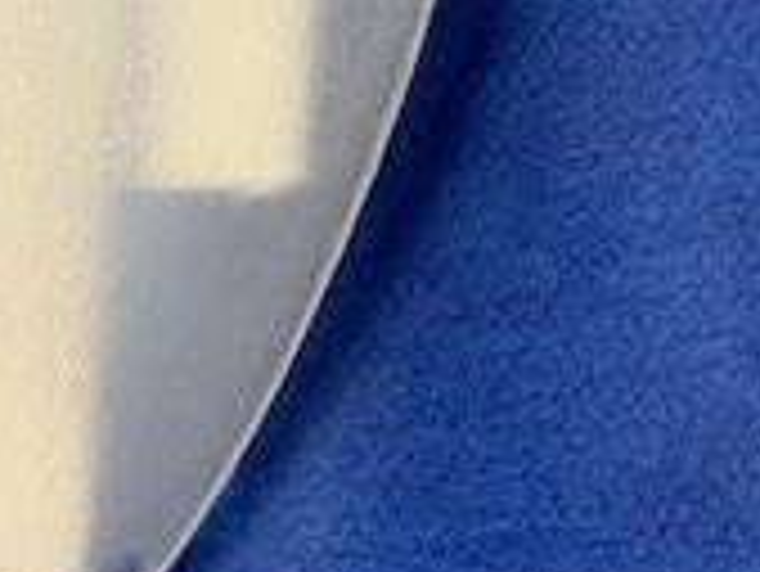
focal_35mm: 290
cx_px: 989
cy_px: -441
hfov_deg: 6.8
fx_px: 6372
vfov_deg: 5.1
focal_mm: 6.76
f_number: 1.78
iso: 50
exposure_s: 1/147
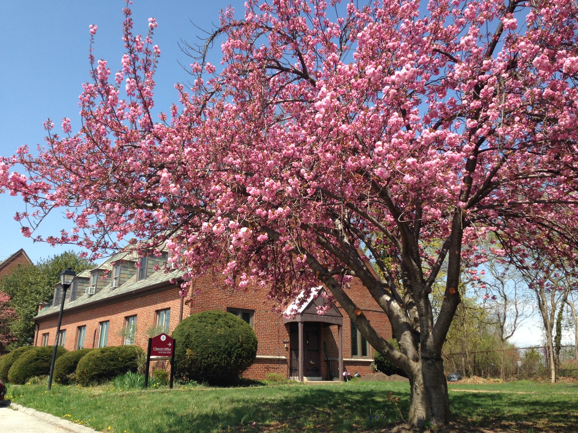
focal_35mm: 33
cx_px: 289
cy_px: 216
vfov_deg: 42.9
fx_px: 551
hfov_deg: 55.4
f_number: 2.4
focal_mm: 4.12
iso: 50
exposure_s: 1/1153
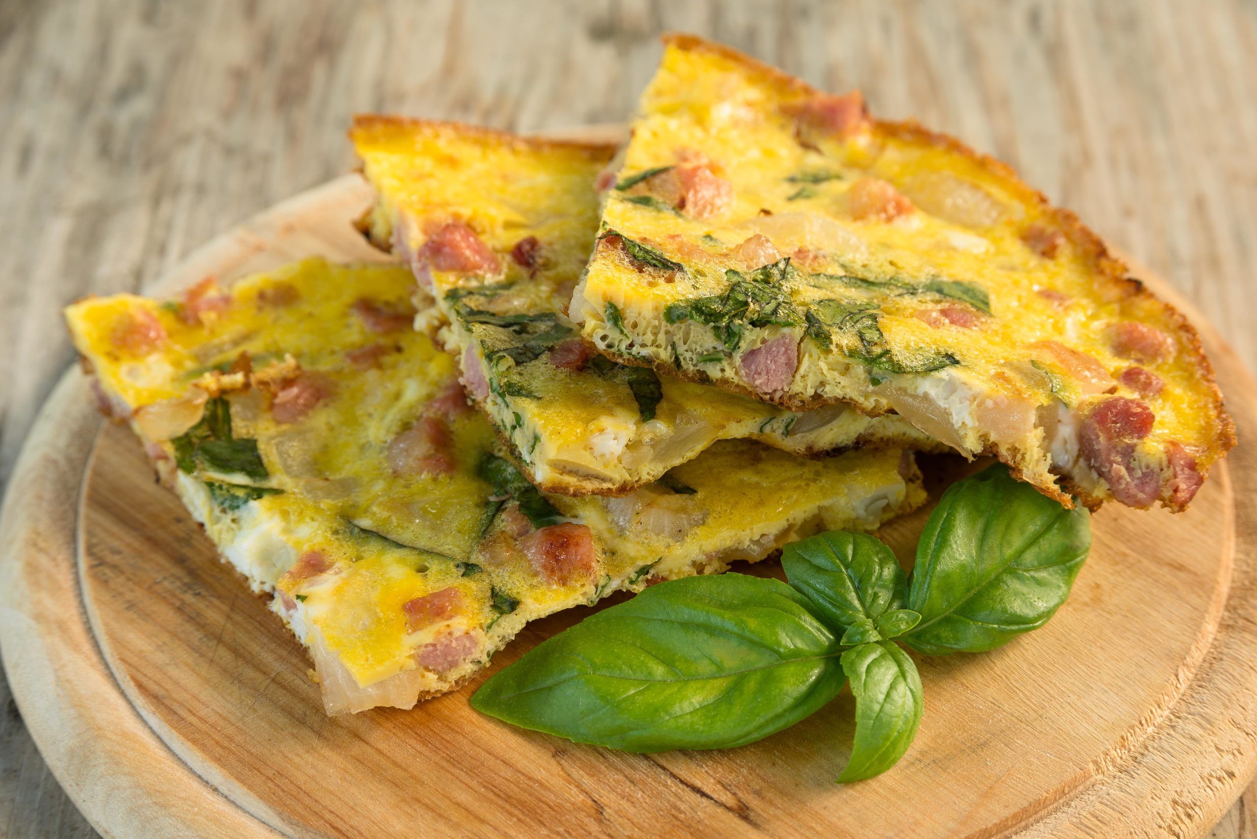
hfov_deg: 22.6
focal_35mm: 90
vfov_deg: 15.2
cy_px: 420
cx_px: 628
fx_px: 3144
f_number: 11
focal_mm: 90
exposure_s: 1
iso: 50
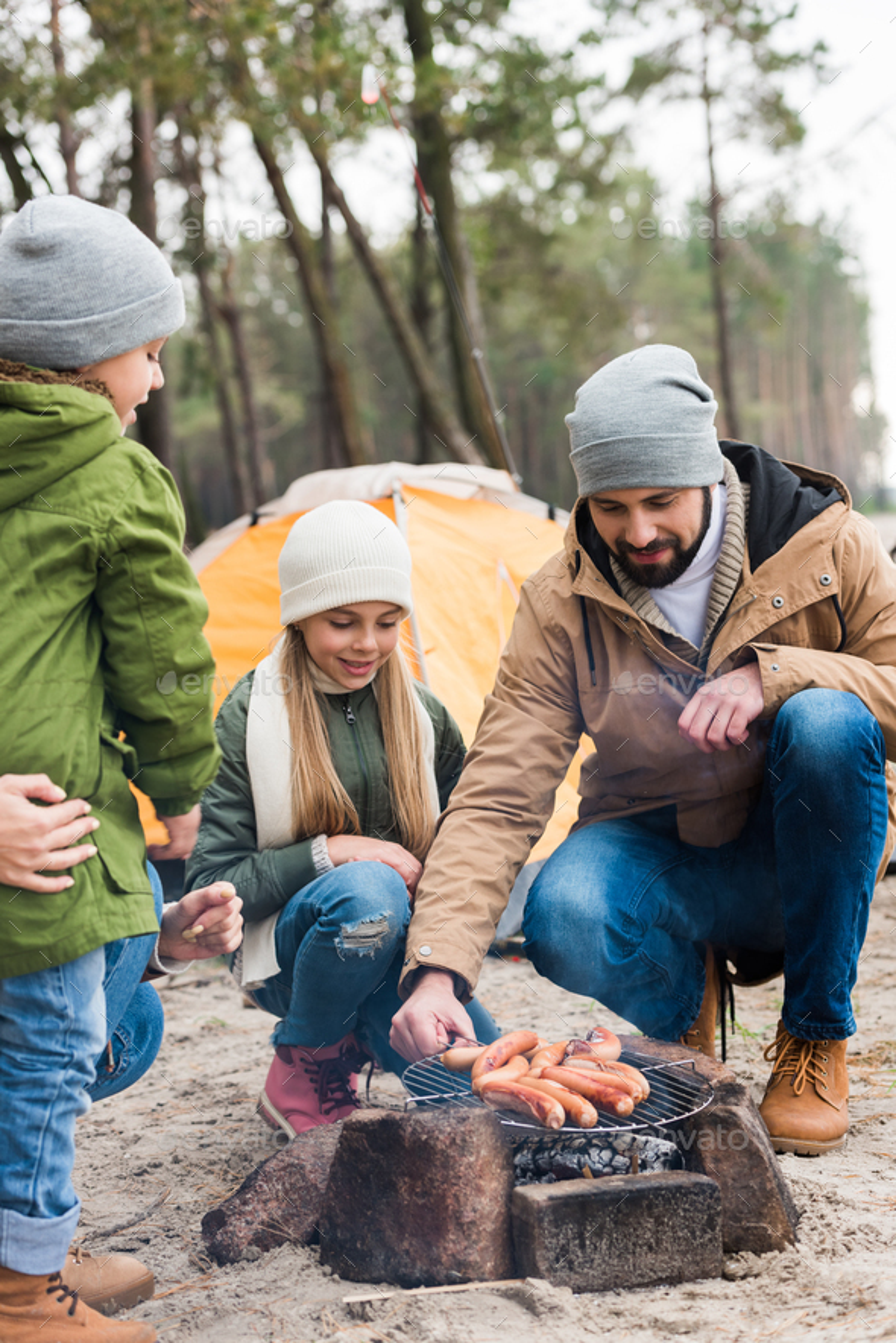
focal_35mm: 70
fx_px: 2611
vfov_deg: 28.8
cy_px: 672
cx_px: 448
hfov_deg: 19.5
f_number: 4.5
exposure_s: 1/200
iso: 250
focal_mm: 70
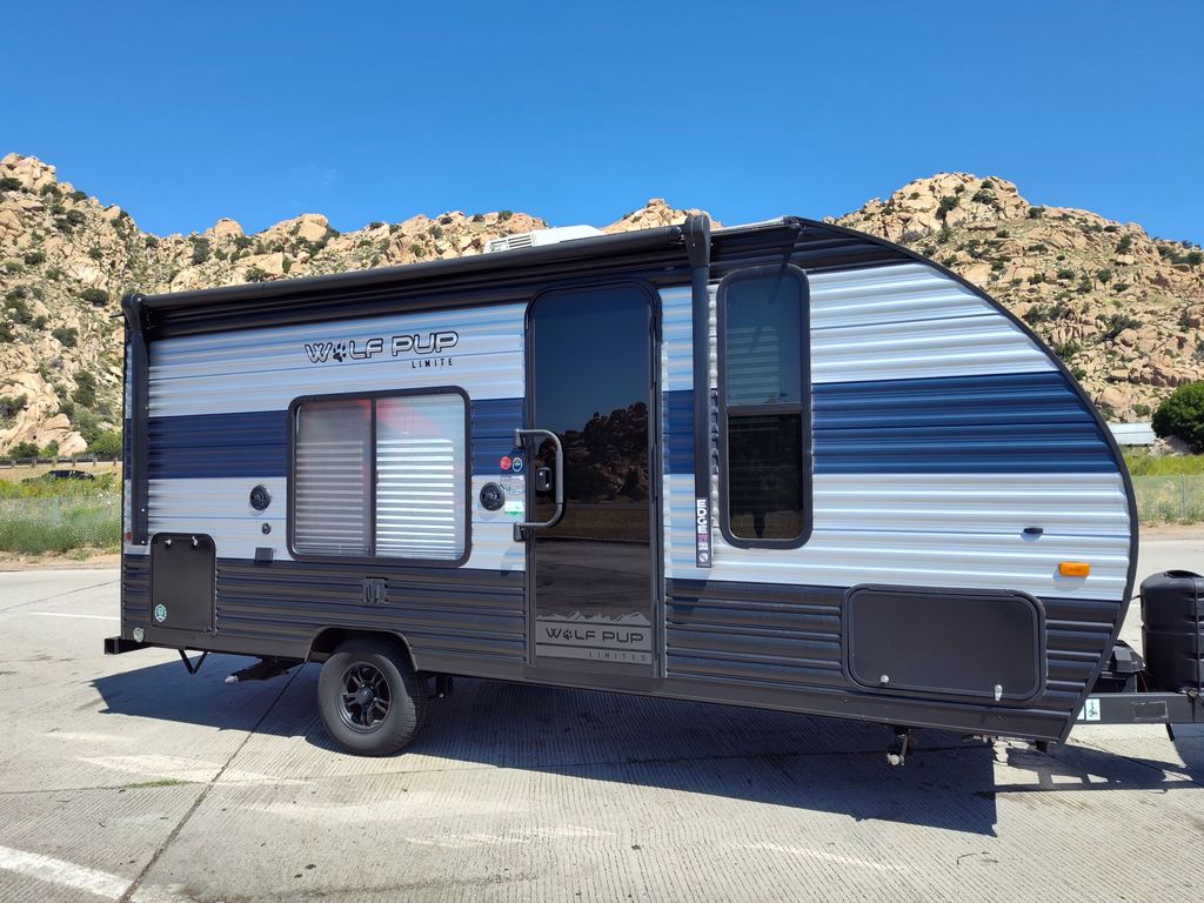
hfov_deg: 73.9
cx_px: 602
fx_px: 800
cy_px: 452
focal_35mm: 23
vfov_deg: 58.9
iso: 100
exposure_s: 1/1508
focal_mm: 5.56
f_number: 1.8
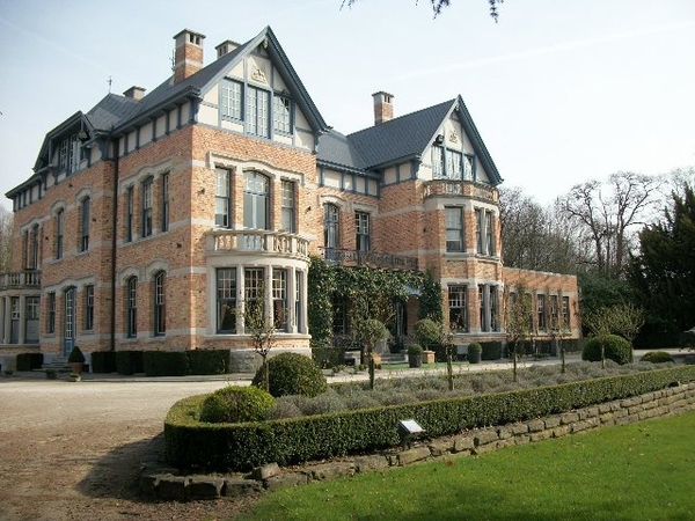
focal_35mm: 32
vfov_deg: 44.2
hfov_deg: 56.8
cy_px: 260
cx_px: 348
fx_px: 642
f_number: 8.8
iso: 80
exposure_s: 1/125
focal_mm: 5.7
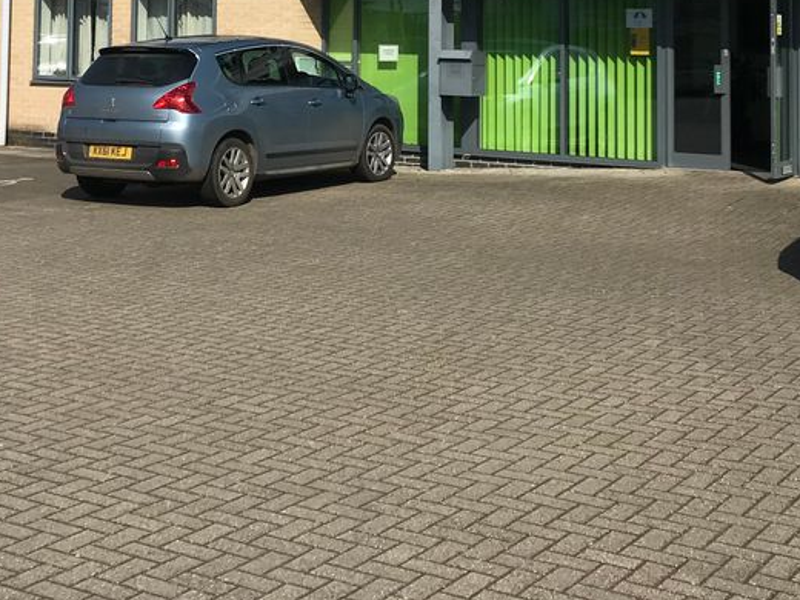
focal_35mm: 61
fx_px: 1410
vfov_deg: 22.8
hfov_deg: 31.6
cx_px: 322
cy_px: -32
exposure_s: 1/4167
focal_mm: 3.99
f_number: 1.8
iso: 20
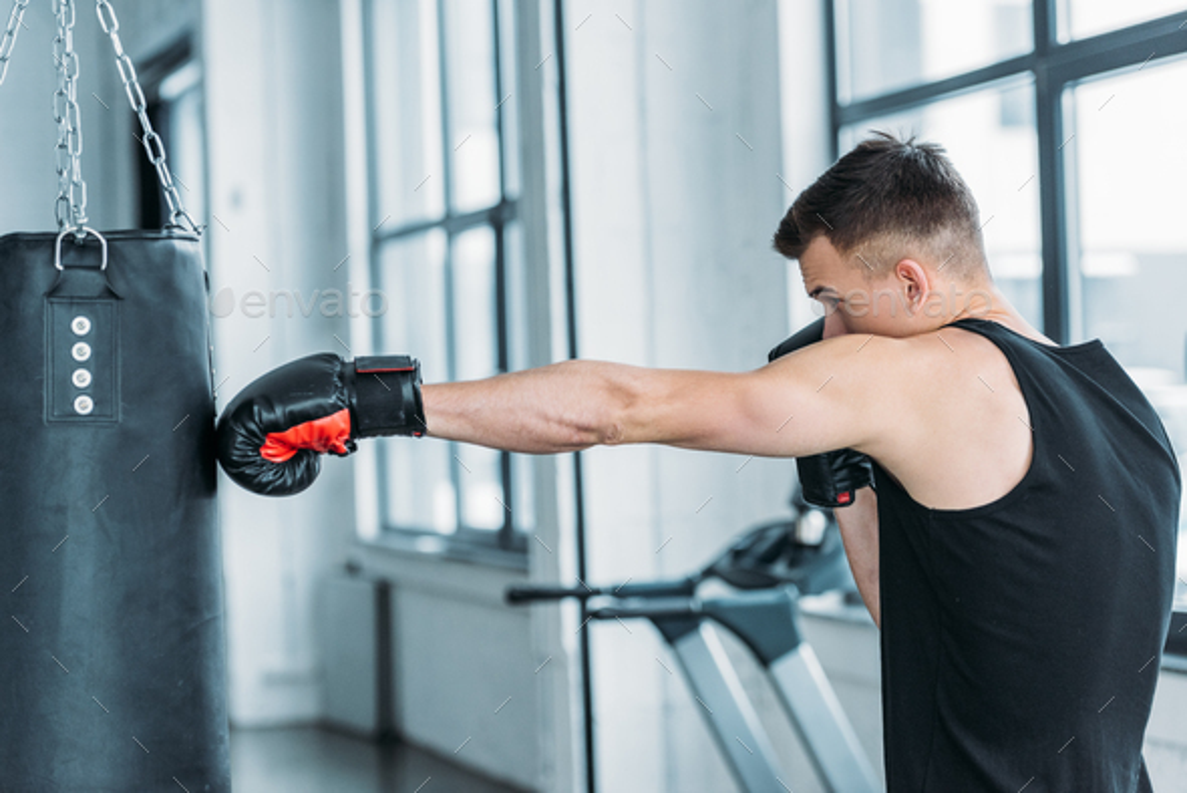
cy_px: 396
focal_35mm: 92
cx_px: 594
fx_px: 3035
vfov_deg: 14.9
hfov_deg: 22.1
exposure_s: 1/160
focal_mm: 92
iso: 640
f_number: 3.5
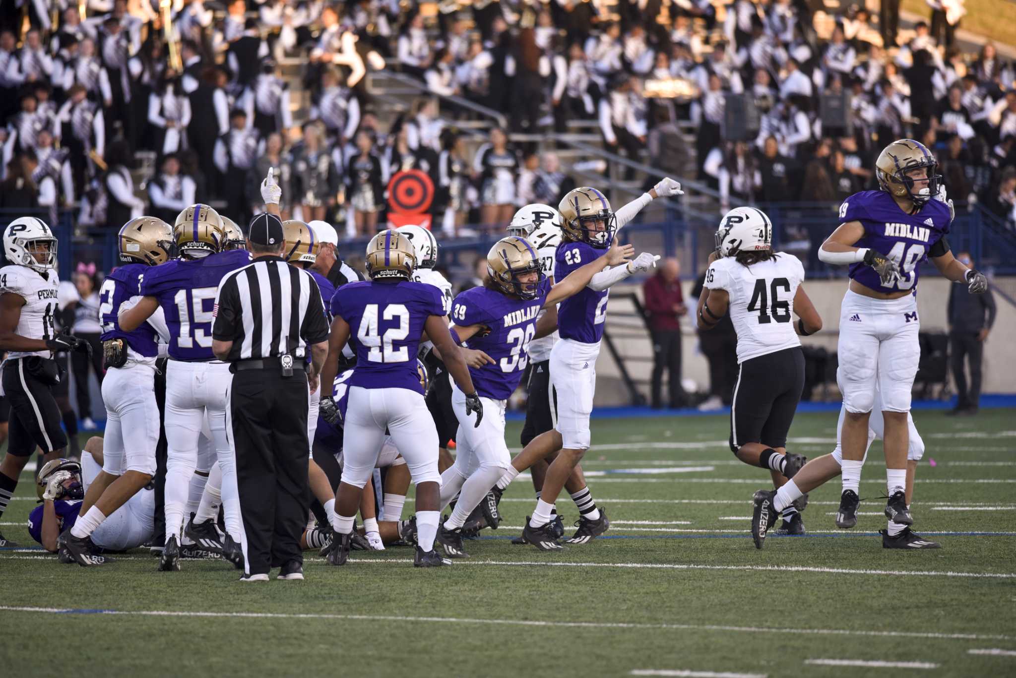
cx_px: 508
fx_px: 8469
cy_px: 339
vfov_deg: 4.6
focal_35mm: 300
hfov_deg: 6.9
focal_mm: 300
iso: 800
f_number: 4
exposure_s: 1/800
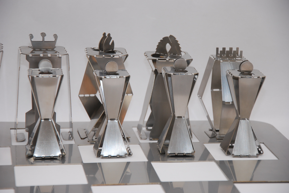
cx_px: 144
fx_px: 1181
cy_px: 96
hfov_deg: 13.9
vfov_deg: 9.4
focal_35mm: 147
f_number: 5.6
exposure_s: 1/30
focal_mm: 98
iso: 200
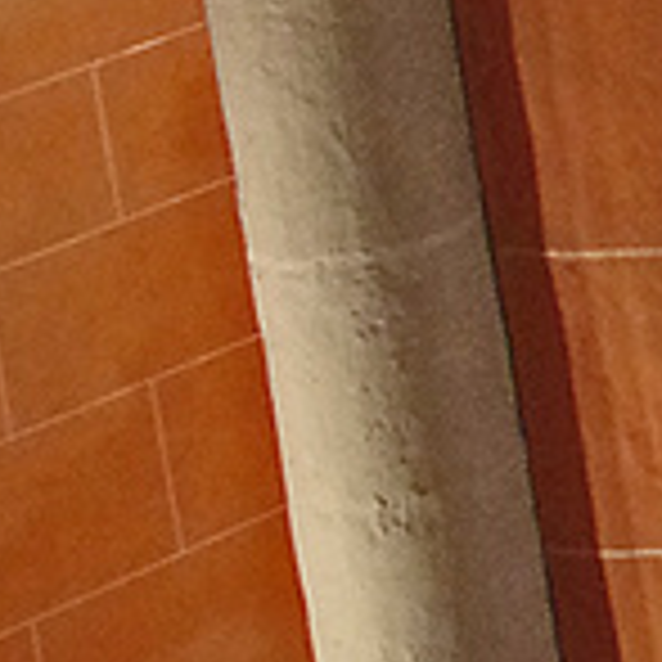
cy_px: -824
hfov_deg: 5.3
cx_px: 3348
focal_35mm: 254
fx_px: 5496
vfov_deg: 6.6
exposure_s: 1/100
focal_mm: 18
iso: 3200
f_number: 3.5
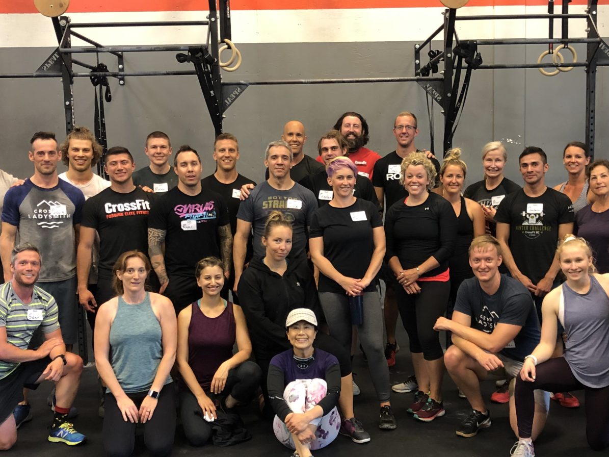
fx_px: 792
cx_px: 351
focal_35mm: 45
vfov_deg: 32.2
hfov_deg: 42.0
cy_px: 245
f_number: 1.8
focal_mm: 3.99
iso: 64
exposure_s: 1/15
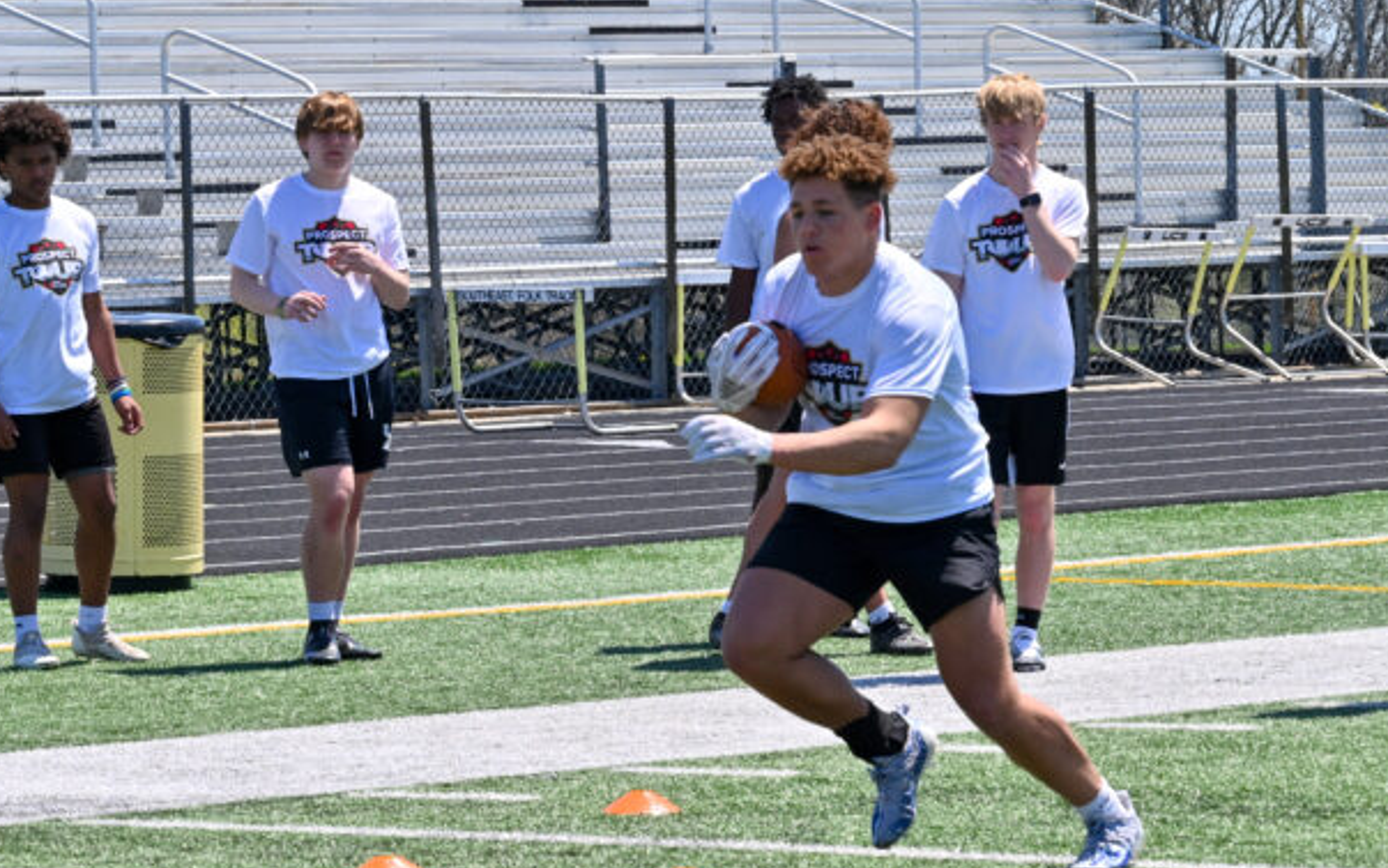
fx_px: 8096
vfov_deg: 6.1
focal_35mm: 214
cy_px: 531
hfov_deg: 9.8
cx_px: 668
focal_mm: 165
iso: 640
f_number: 16
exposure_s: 1/640
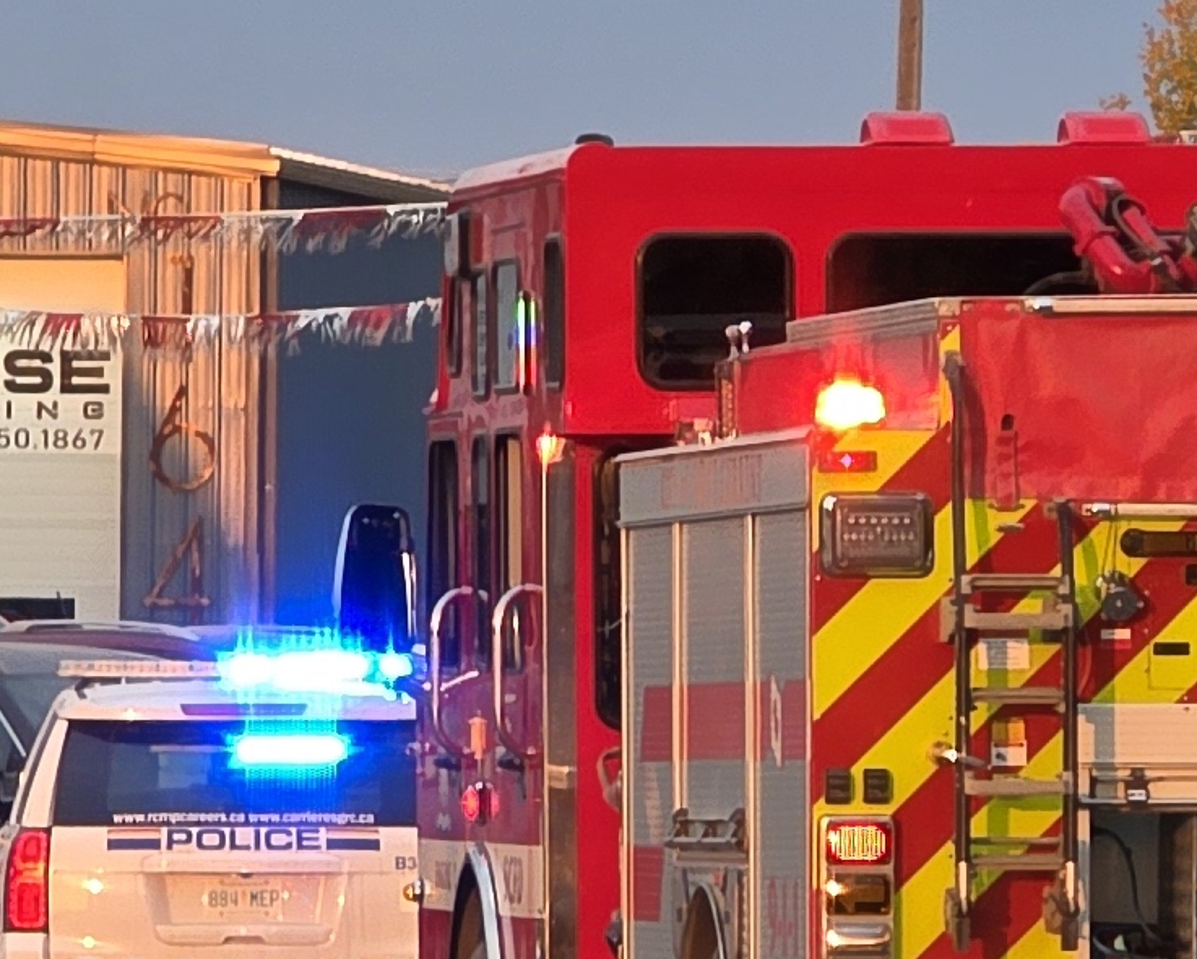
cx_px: 1267
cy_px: 1019
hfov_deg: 3.2
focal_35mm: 609
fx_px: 21580
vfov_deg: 2.5
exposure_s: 1/120
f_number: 3.4
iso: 50
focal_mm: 18.6
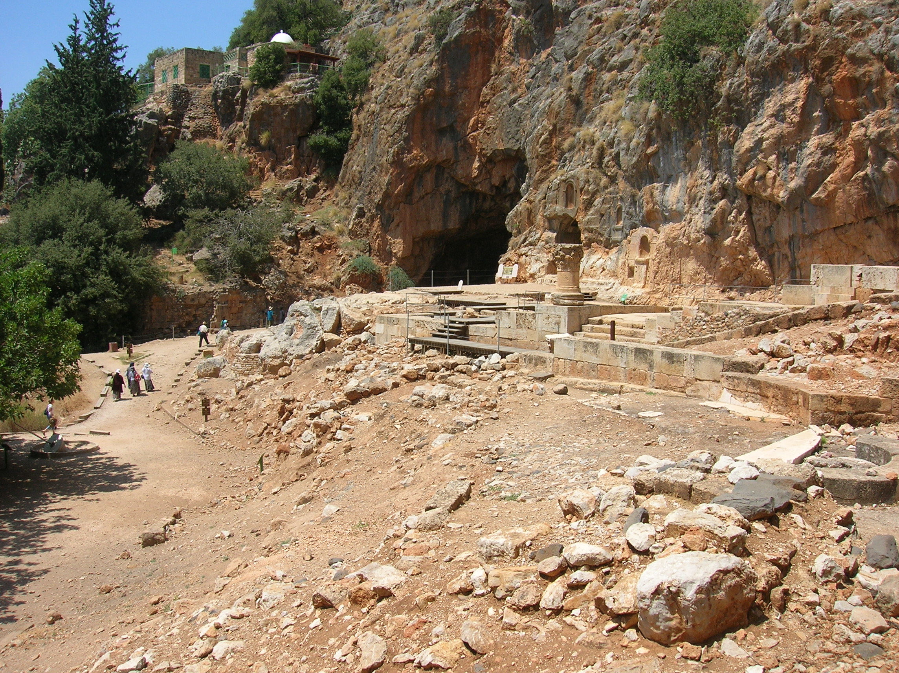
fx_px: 882
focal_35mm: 34
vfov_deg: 41.7
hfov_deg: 54.0
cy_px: 336
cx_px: 450
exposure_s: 1/423
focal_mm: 5.7
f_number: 4.9
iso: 50
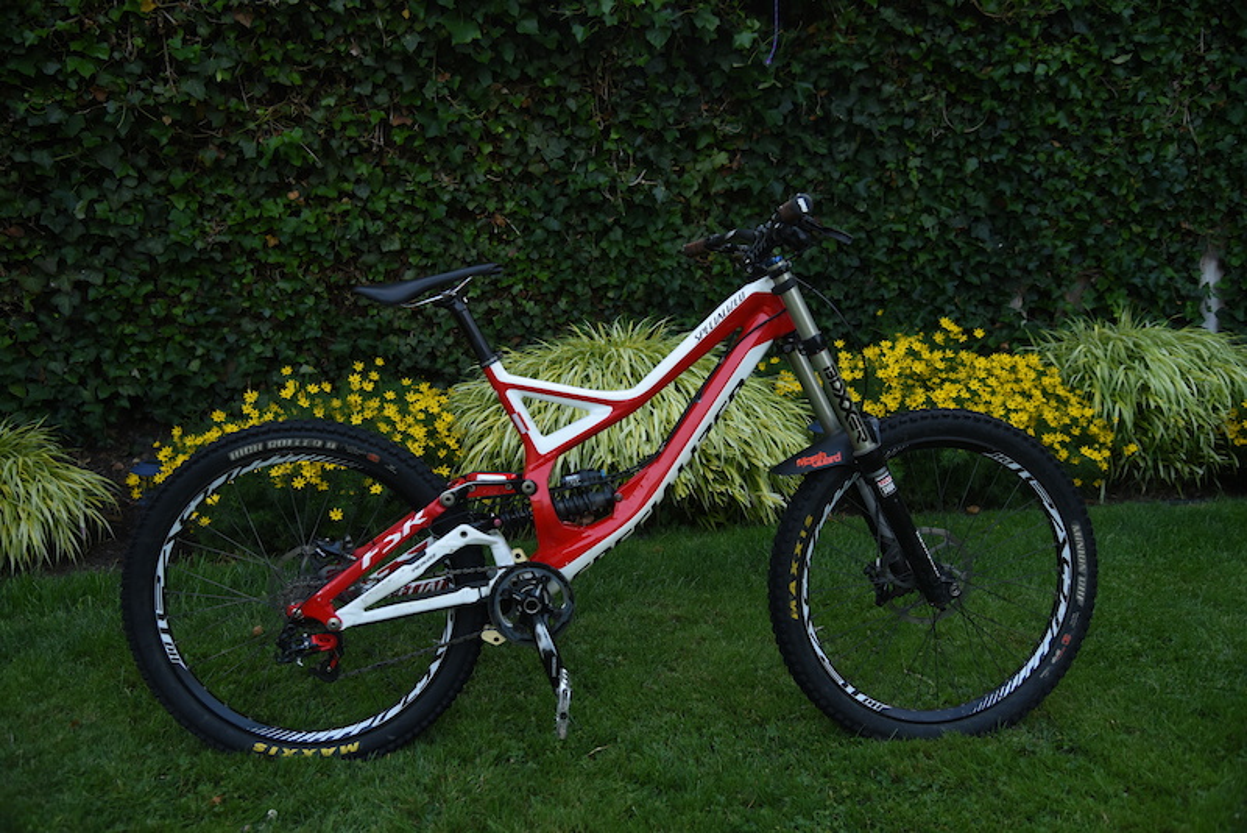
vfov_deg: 42.4
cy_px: 416
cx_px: 624
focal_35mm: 31
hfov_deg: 60.3
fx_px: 1074
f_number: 4
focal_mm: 31
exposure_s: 1/250
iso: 800
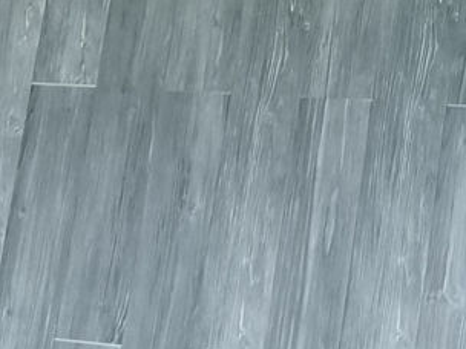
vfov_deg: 8.0
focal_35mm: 182
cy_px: -210
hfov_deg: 10.8
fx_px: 2450
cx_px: 478
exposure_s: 1/100
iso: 200
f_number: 1.8
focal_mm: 4.75
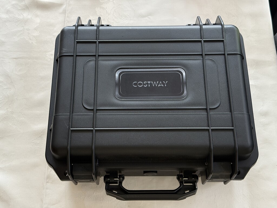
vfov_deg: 30.3
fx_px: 384
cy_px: 104
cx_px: 138
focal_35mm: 48
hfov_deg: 39.7
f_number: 1.78
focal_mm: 6.76
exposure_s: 1/136
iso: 200
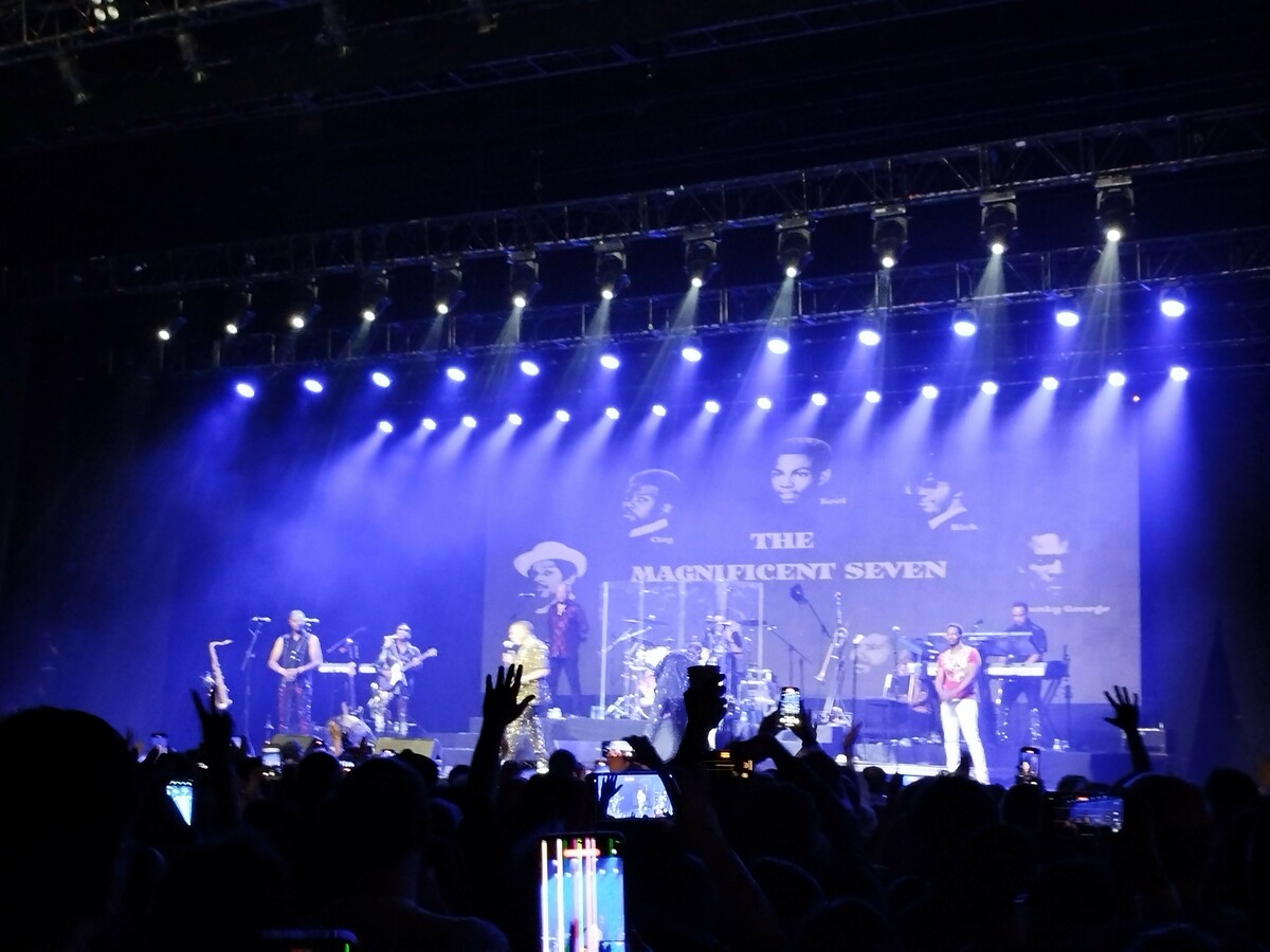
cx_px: 635
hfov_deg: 38.2
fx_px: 1834
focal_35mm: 50
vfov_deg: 29.1
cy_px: 476
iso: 1250
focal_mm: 5.31
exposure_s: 1/17
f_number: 1.7
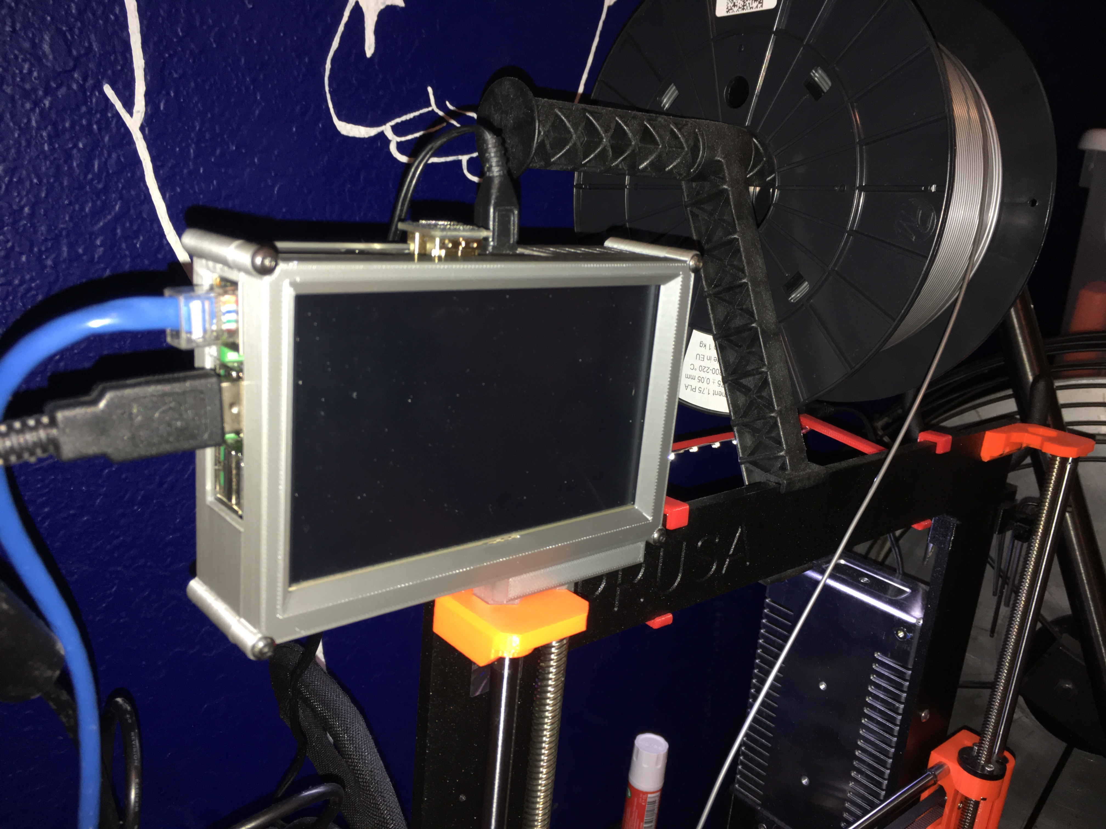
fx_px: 927
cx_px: 553
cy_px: 414
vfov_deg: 48.2
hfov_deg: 61.7
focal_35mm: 29
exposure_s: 1/24
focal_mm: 4.15
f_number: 2.2
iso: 50
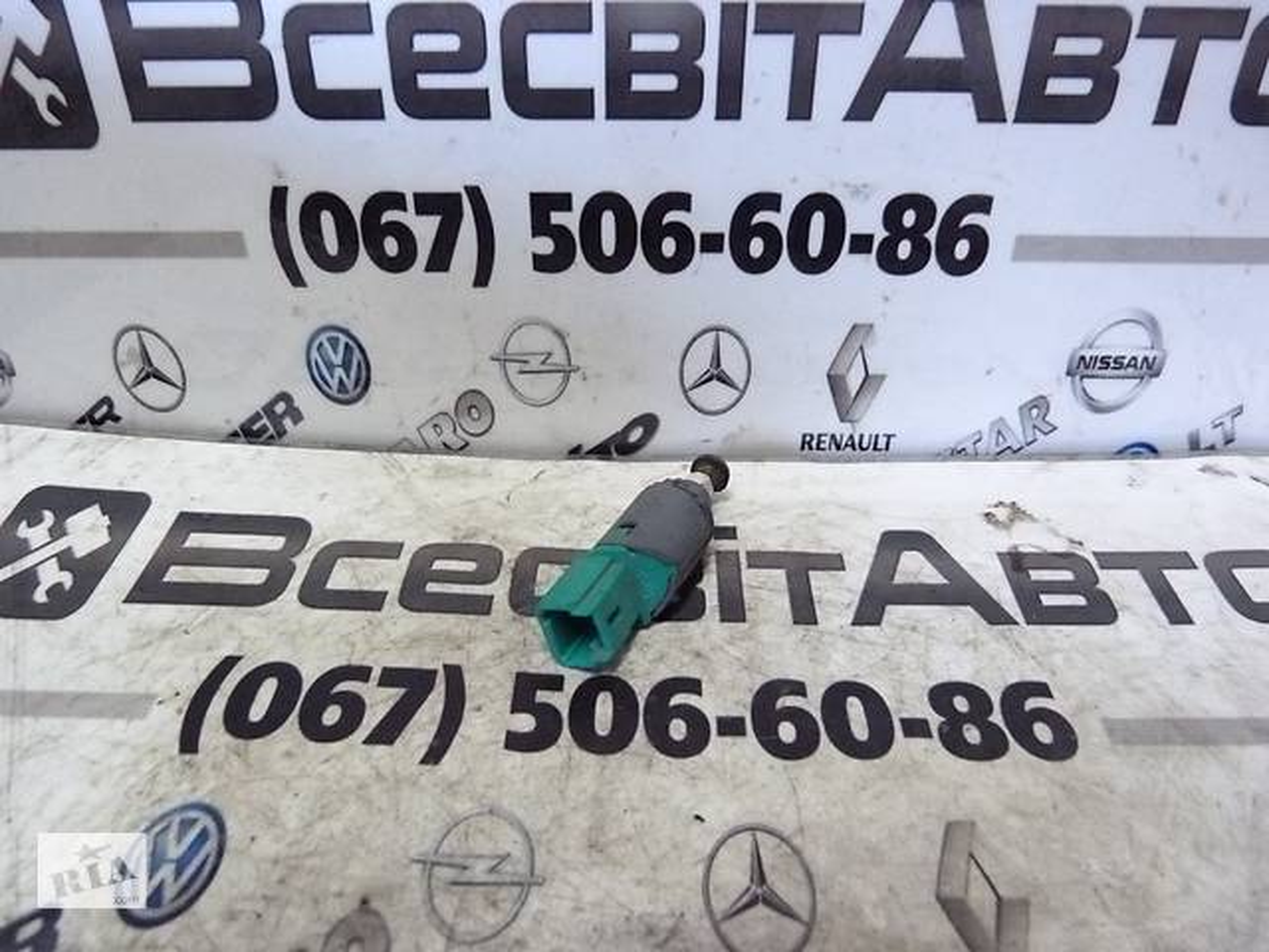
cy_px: 476
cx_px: 634
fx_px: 916
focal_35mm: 25
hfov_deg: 69.4
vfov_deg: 54.9
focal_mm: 4.5
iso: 800
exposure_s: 1/50
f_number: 2.8
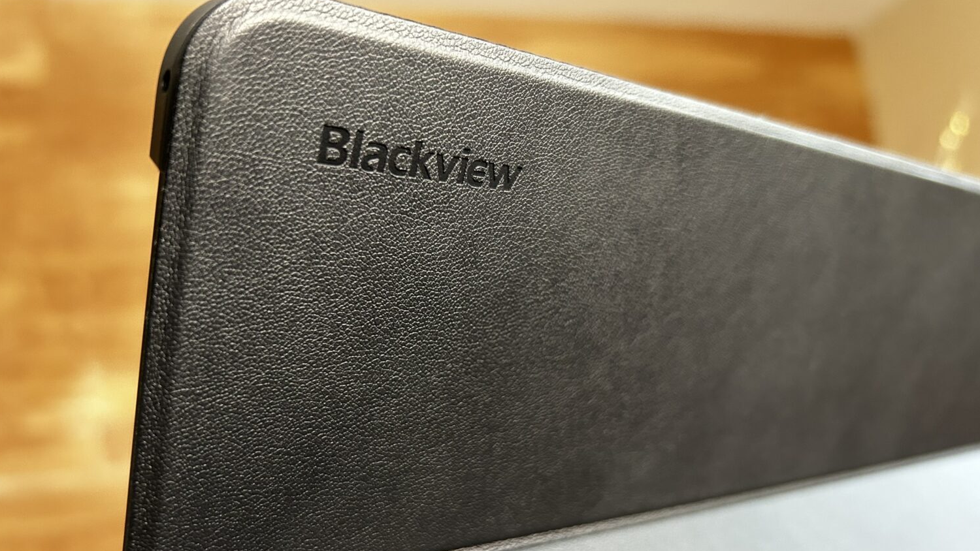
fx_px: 754
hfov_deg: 66.1
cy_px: 308
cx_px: 483
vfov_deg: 40.1
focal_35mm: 29
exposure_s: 1/60
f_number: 1.5
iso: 400
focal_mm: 5.7
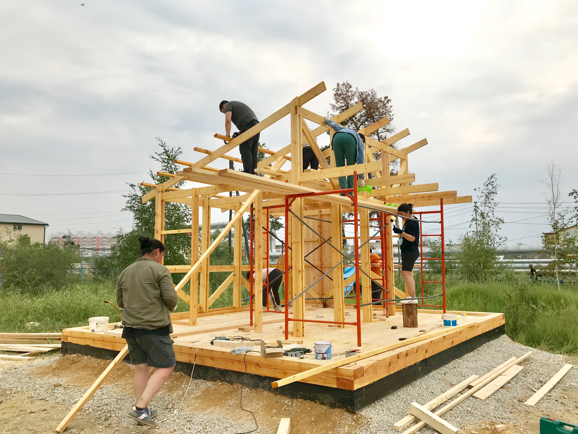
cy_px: 217
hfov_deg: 63.4
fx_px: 468
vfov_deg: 49.7
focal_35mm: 28
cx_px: 289
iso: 20
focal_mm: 3.99
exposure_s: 1/120
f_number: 1.8
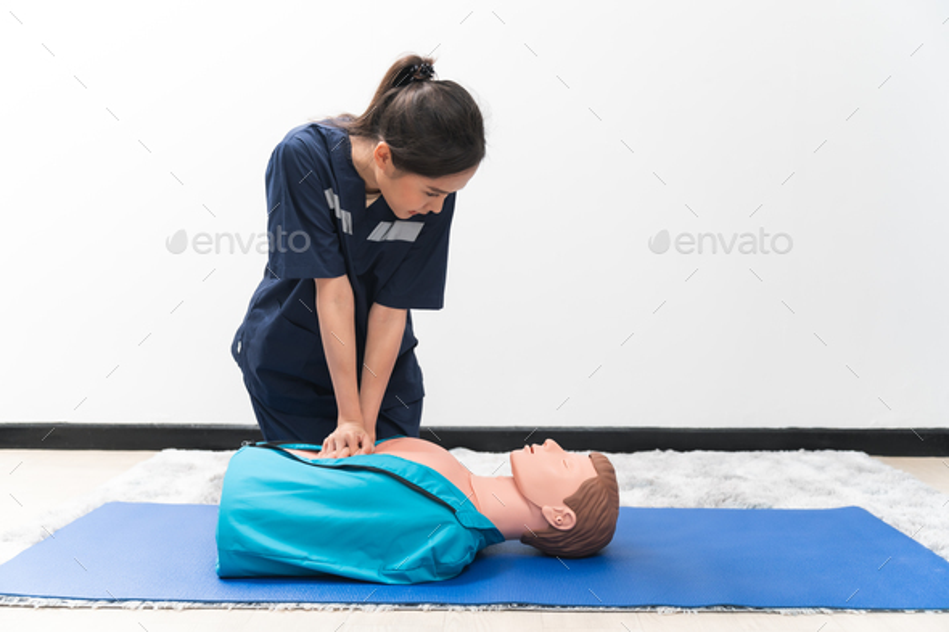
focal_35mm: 34
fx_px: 896
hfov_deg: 55.8
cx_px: 474
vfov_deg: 38.9
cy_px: 316
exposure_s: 1/100
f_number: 2.8
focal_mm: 34
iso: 400
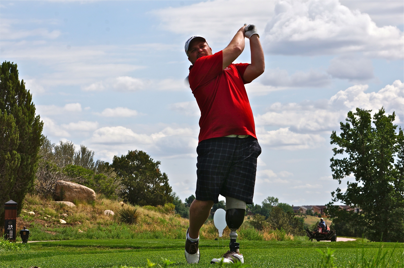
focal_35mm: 142
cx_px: 202
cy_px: 134
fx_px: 1597
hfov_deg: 14.4
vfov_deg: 9.6
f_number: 14
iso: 100
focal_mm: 95
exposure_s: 1/160
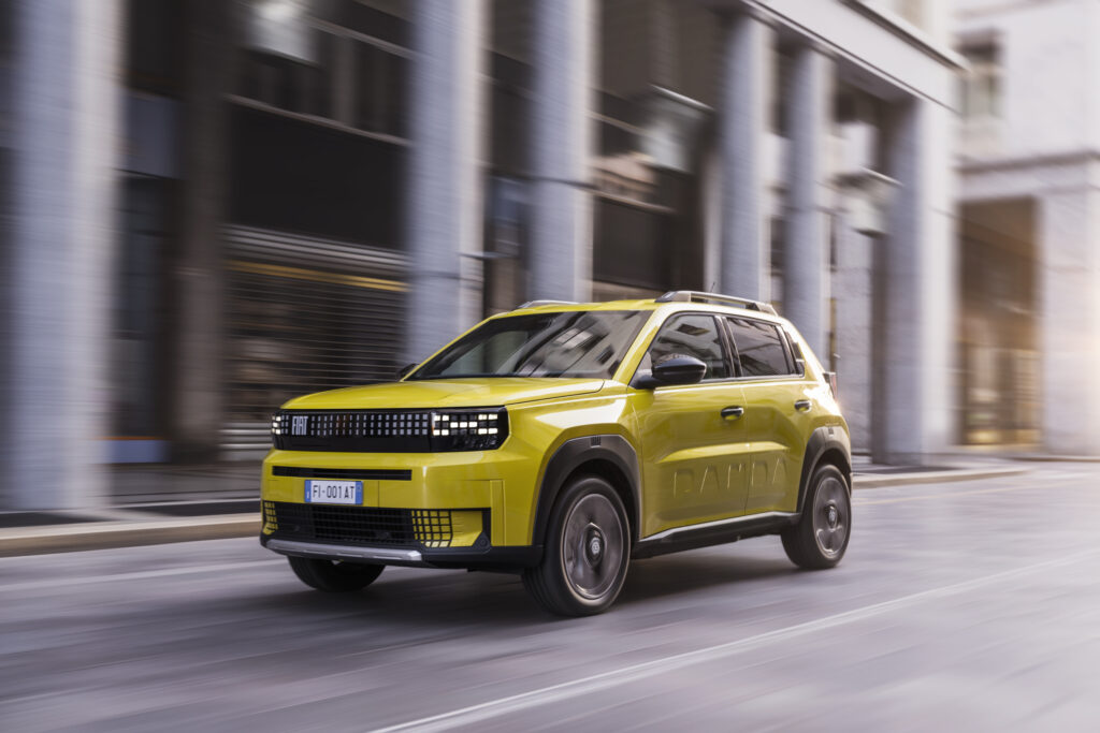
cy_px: 366
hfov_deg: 46.4
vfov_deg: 31.9
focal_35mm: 42
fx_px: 1283
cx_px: 550
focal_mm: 42
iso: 100
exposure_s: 1/13
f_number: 8
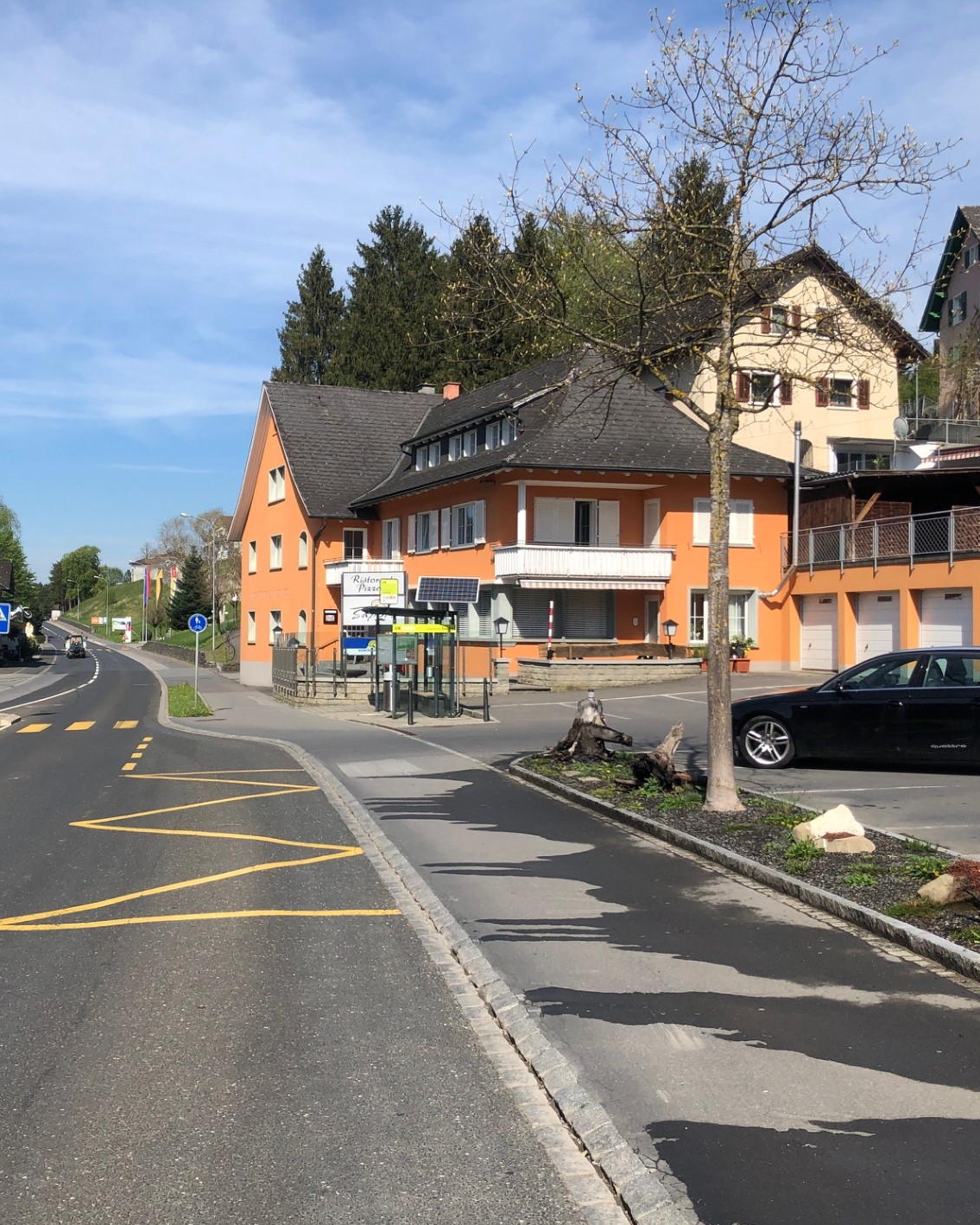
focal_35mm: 37
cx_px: 374
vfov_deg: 49.1
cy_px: 614
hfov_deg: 39.9
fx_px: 1341
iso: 20
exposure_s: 1/2088
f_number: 1.8
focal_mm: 3.99
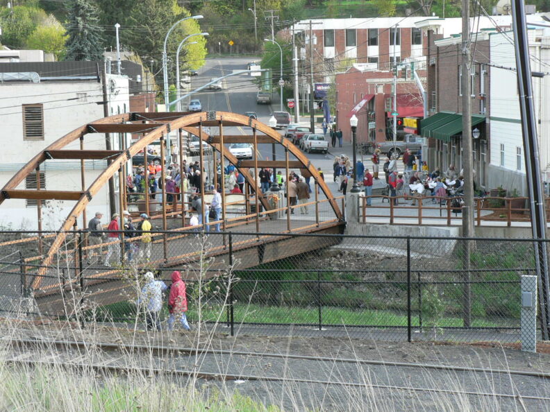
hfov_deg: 23.0
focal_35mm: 85
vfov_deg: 17.4
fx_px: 1351
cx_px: 275
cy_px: 206
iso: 64
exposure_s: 1/100
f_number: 4
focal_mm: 14.5
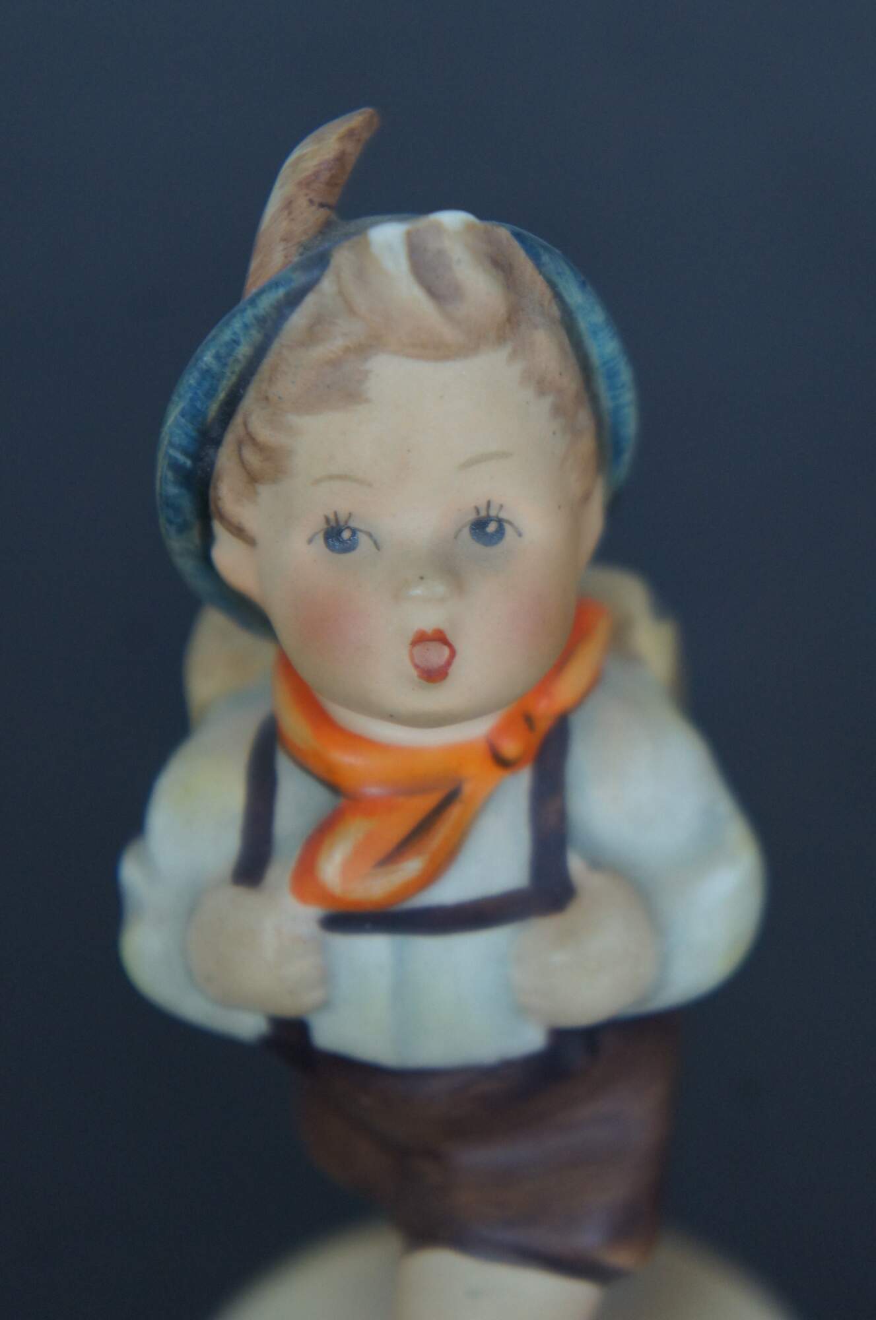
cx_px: 438
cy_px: 660
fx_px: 3021
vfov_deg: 24.7
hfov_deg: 16.5
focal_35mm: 82
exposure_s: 1/60
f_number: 5.6
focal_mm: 55
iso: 1600
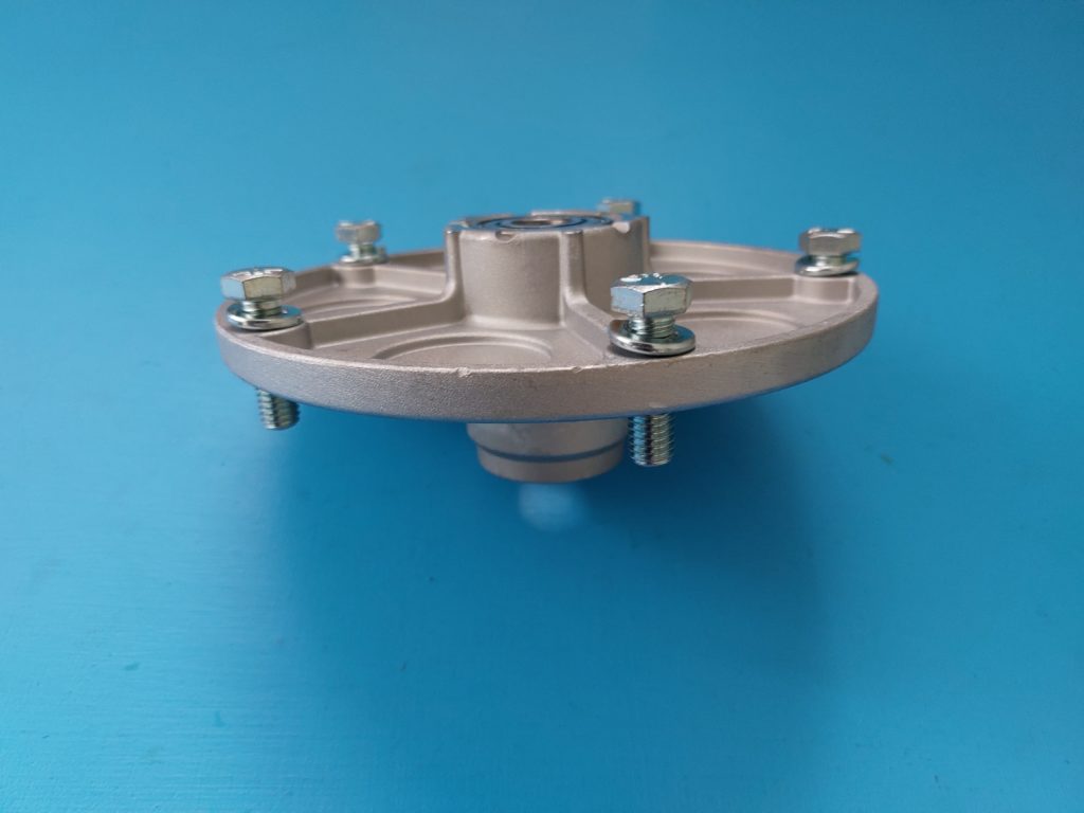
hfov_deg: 71.6
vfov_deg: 56.8
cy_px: 406
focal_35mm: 24
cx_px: 542
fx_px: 752
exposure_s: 1/33
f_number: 1.8
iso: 400
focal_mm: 5.23
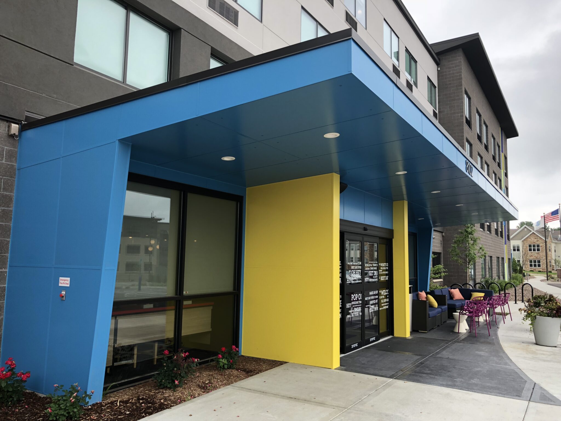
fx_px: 454
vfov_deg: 49.7
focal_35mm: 28
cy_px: 210
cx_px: 280
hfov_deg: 63.4
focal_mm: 4
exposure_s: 1/120
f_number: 1.8
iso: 25
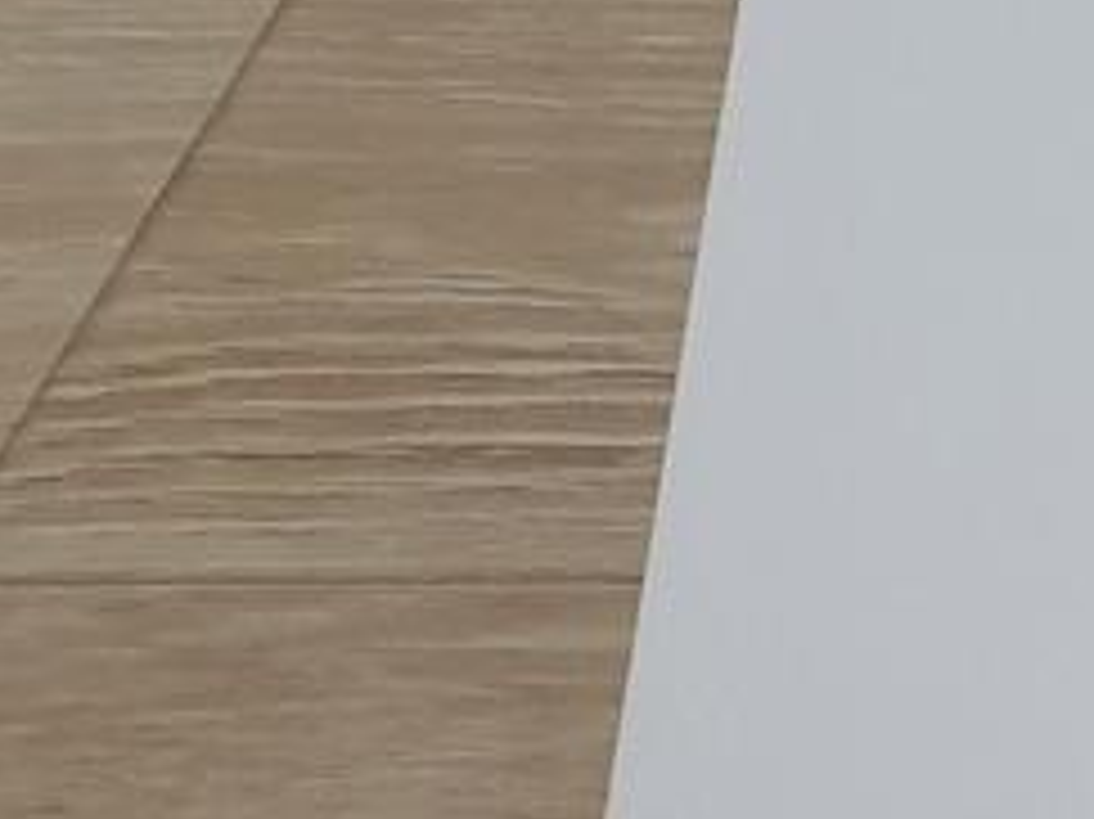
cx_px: 2728
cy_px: -180
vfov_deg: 10.6
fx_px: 4328
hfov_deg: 11.5
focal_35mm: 137
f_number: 2.4
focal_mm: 4.32
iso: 320
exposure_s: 1/120
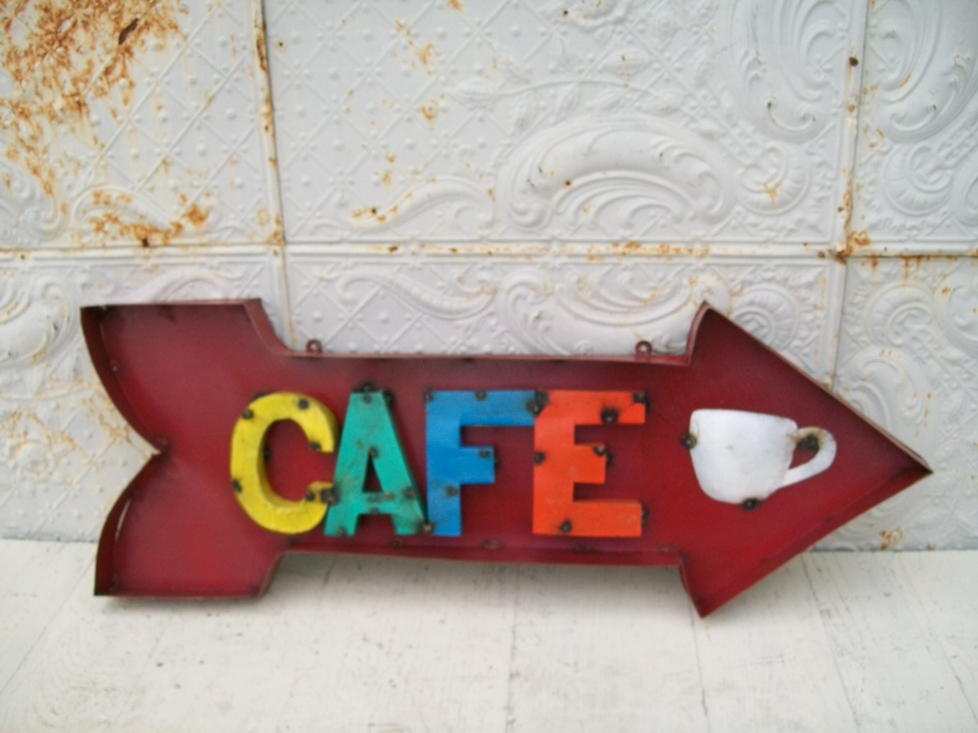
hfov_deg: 51.4
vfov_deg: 39.7
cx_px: 489
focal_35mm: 36
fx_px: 1017
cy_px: 366
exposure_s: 1/100
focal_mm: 6
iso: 80
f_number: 2.7
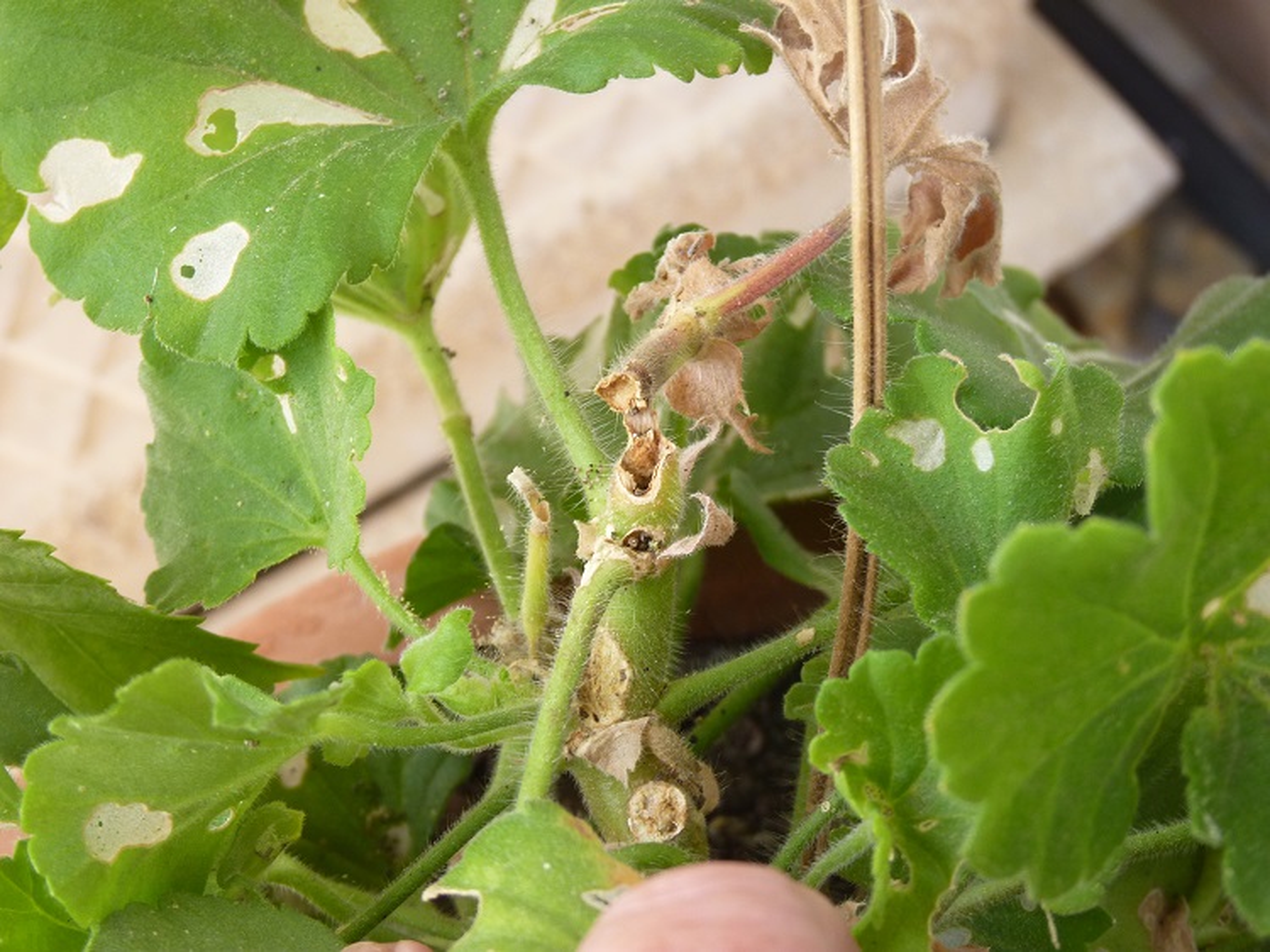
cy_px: 476
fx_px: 3338
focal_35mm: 91
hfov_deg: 21.5
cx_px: 635
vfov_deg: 16.2
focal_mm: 16.1
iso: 160
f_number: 3.4
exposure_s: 1/125
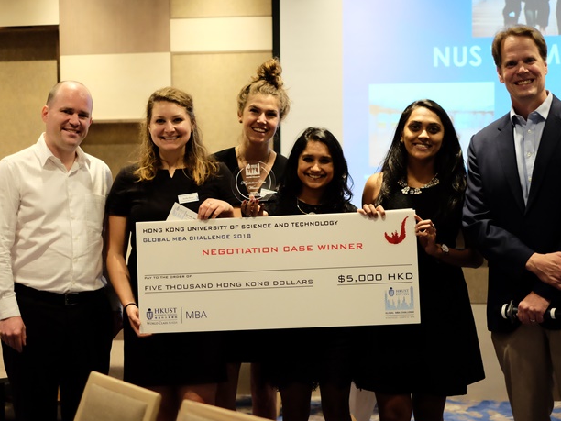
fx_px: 1037
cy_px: 216
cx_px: 292
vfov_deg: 22.9
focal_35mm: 64
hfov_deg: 30.3
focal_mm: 35
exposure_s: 1/680
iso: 3200
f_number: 1.4
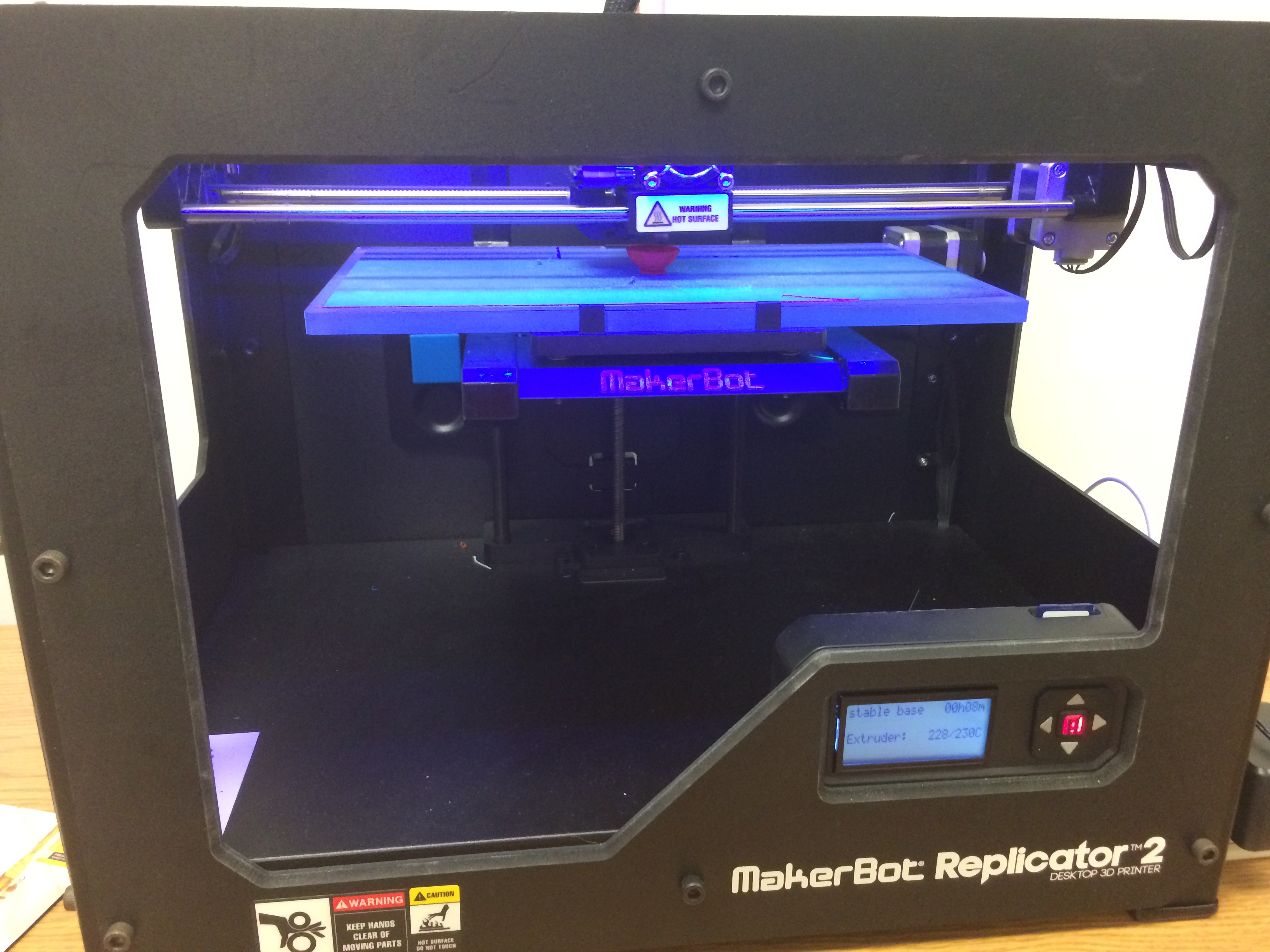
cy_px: 476
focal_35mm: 30
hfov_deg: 60.0
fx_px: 1101
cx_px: 635
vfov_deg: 46.8
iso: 320
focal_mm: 4.12
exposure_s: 1/30
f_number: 2.2
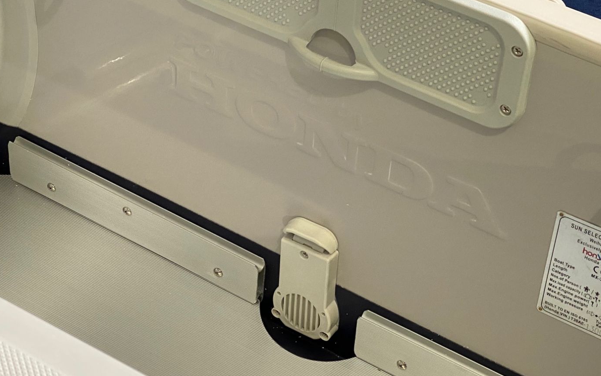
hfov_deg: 25.8
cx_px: 376
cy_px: 166
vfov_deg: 16.3
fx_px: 1310
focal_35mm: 80
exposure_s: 1/100
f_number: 2
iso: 125
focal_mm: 6
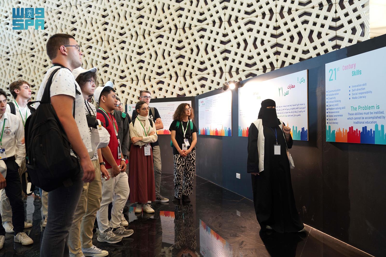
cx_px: 193
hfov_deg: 60.3
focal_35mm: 31
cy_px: 128
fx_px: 332
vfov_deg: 42.3
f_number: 3.2
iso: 640
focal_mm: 31
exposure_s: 1/40
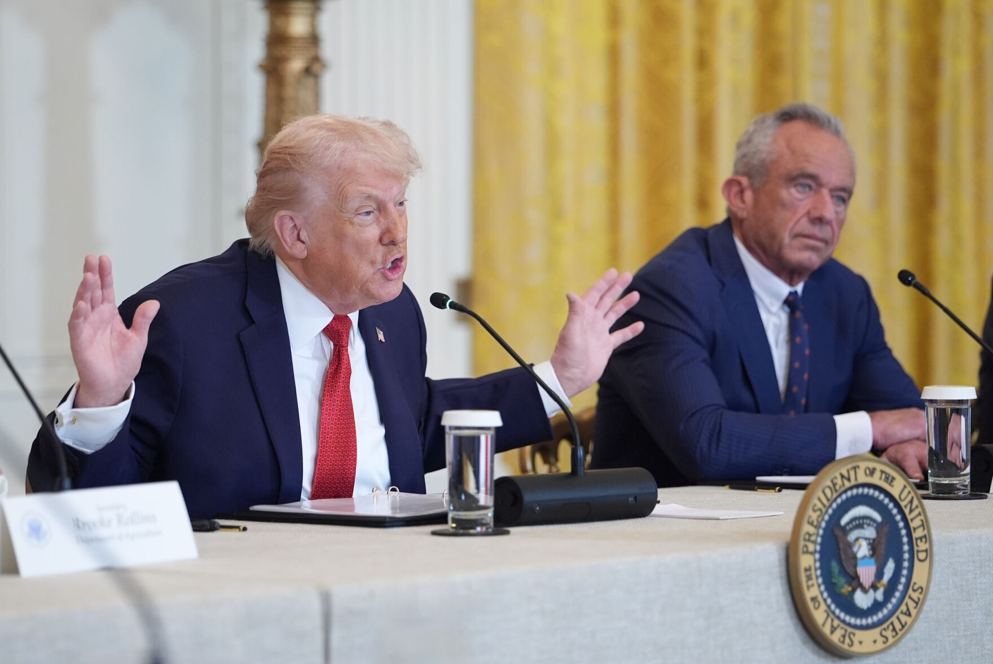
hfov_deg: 11.2
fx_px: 5080
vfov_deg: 7.5
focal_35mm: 184
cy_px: 332
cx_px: 496
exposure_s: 1/200
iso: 2000
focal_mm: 123
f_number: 2
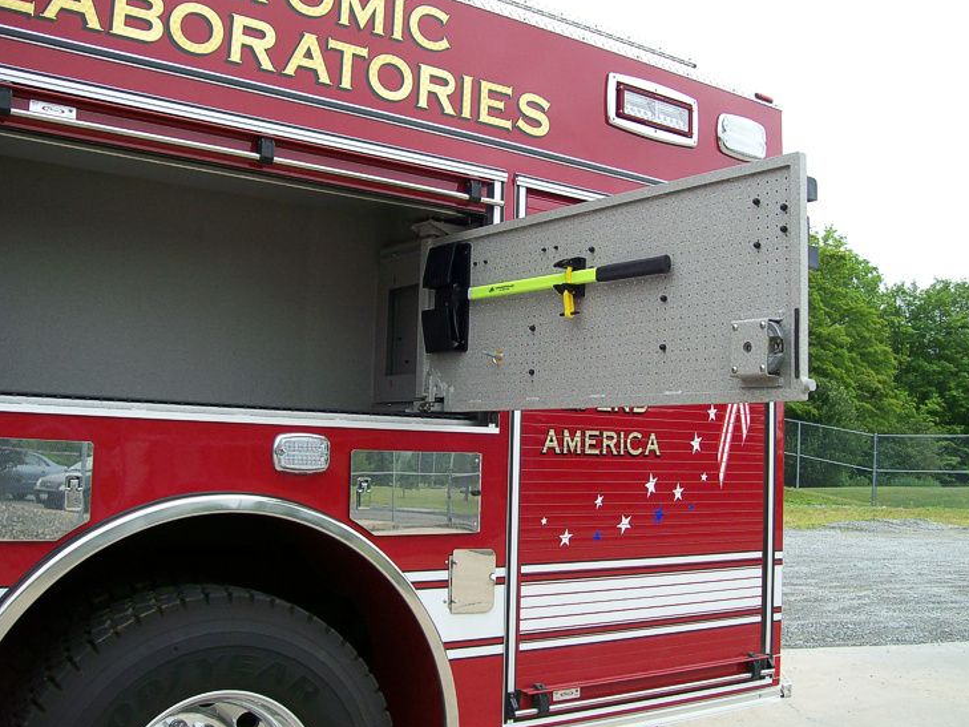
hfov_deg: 50.1
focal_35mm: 37
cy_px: 360
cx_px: 496
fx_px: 1036
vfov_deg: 38.7
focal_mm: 6
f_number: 2.7
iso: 80
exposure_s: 1/491
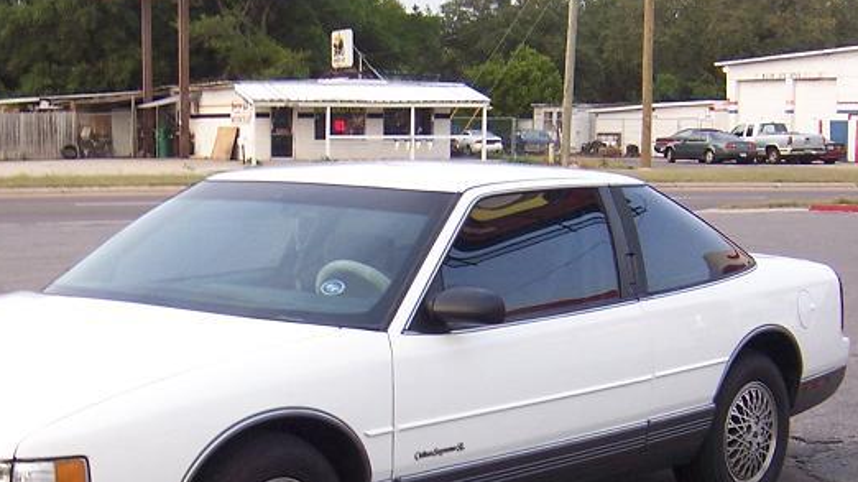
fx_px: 1751
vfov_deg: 15.6
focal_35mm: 77
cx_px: 296
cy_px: 350
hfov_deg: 27.4
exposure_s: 1/30
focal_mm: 6.2
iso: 80
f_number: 2.8
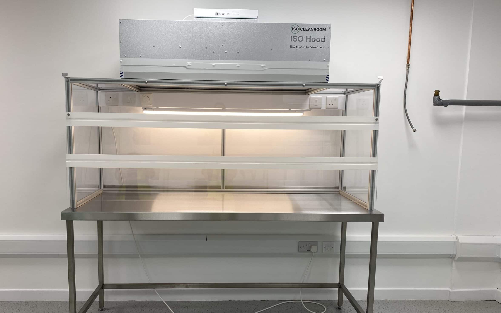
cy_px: 180
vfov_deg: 41.7
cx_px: 238
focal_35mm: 30
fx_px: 410
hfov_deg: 62.9
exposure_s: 1/100
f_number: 1.8
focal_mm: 4.25
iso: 32
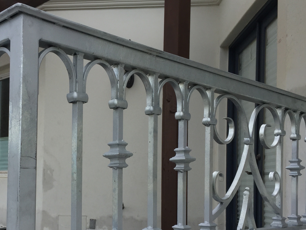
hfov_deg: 39.0
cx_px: 91
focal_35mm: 48
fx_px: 424
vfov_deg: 29.8
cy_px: 174
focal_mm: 4.15
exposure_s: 1/860
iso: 32
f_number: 2.2
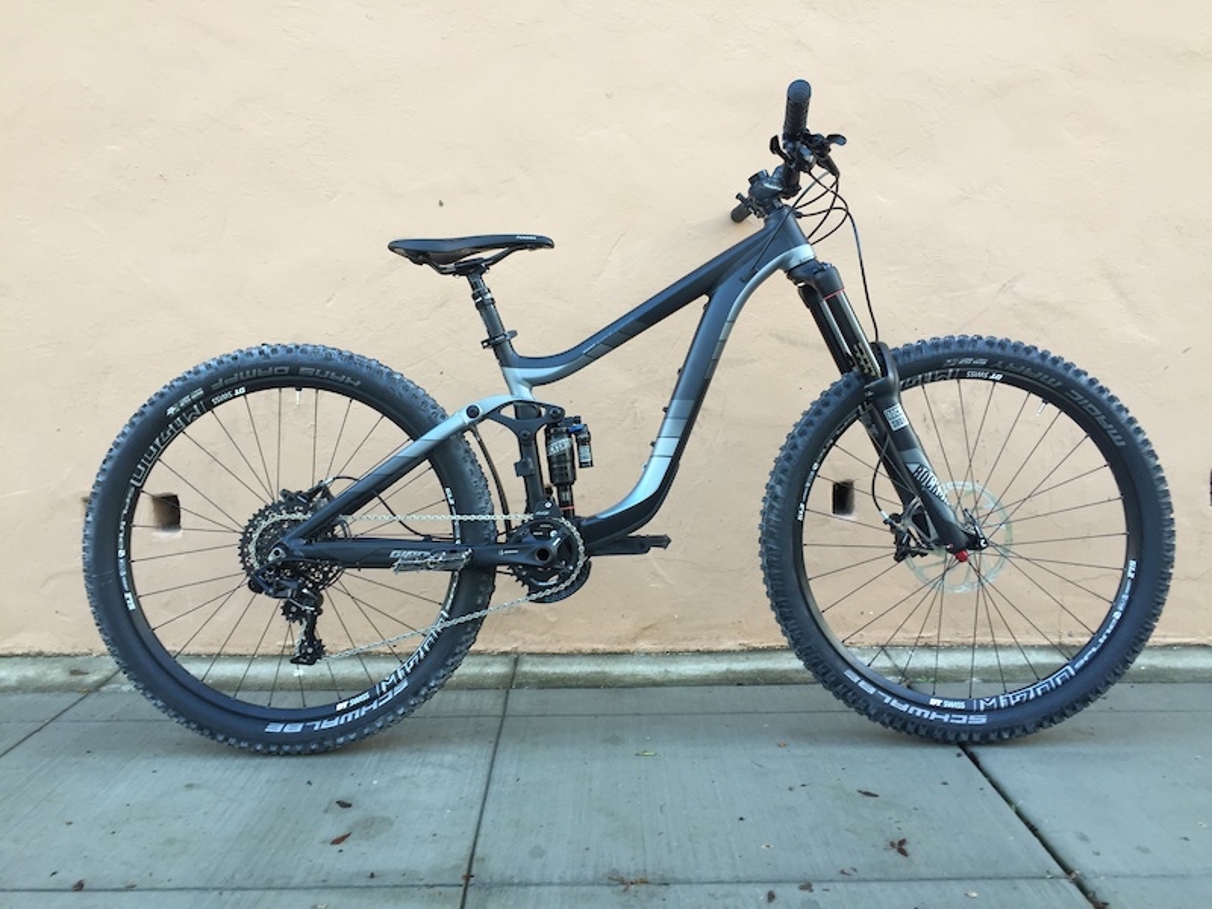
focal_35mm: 29
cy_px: 454
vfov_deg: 48.2
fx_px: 1015
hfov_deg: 61.7
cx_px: 606
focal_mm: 4.15
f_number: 2.2
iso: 40
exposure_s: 1/60
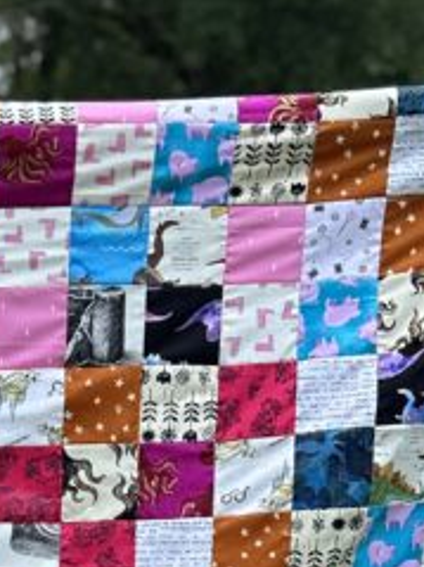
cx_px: -140
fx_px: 1684
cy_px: 866
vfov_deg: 17.1
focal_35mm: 103
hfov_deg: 13.8
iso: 80
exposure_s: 1/395
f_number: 1.78
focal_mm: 6.86
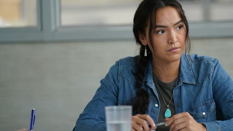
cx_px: 140
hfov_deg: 10.0
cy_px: 63
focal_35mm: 216
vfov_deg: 5.6
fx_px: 1334
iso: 3200
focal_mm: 171
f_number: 2.8
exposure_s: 1/125
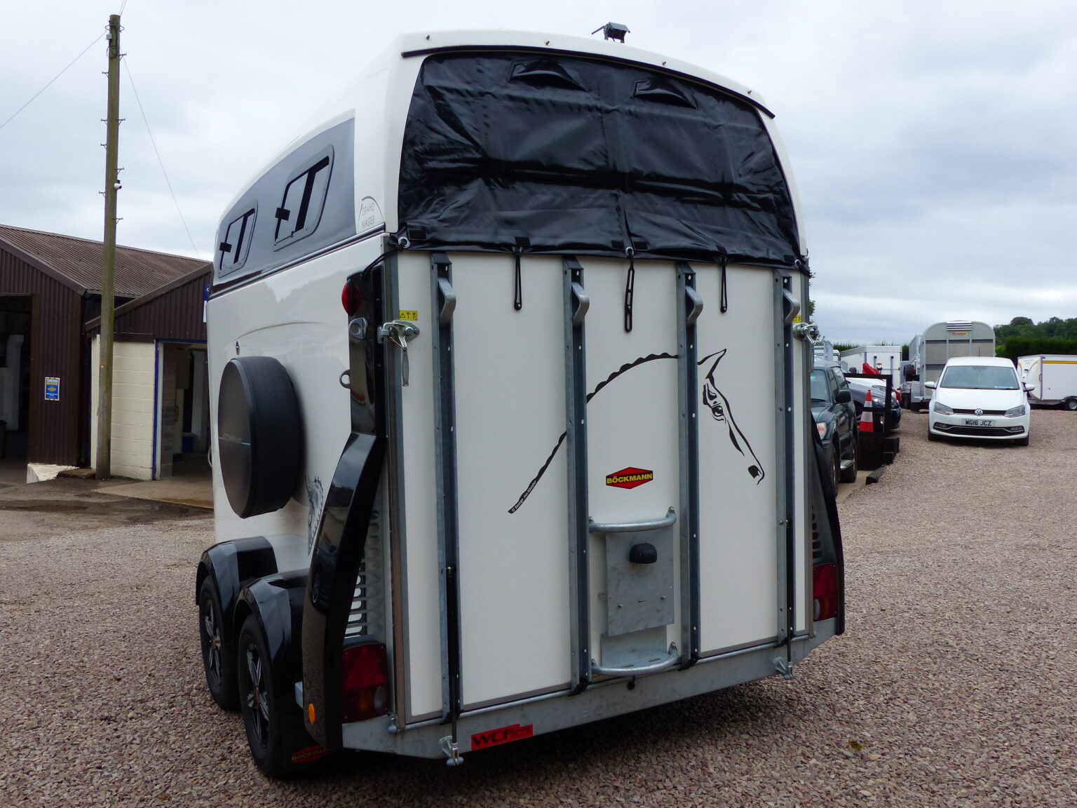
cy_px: 404
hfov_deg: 61.7
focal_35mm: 29
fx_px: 902
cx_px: 538
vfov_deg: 48.2
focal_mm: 5.1
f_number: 4
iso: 100
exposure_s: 1/400
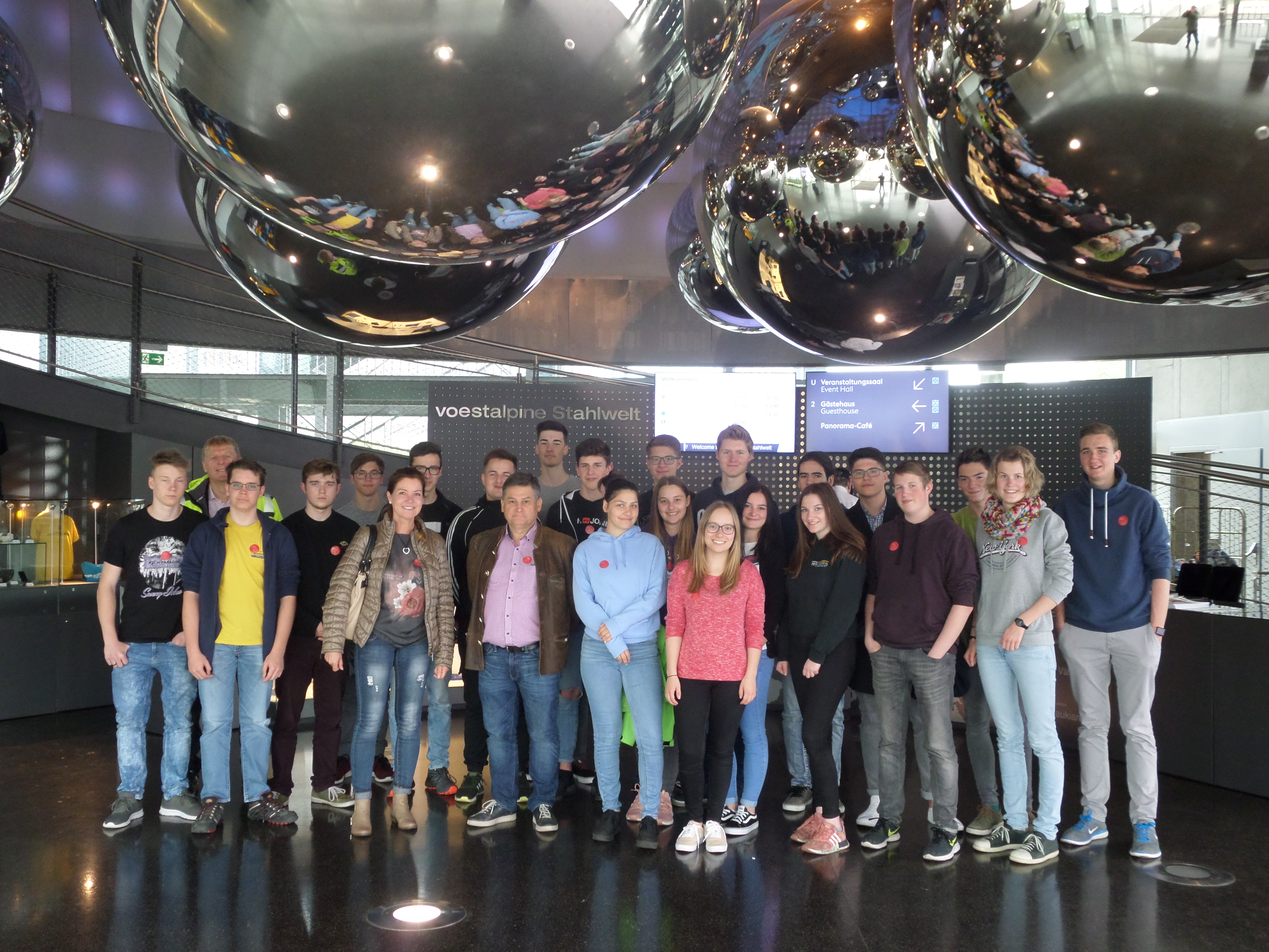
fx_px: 1356
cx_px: 634
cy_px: 476
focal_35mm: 37
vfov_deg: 38.7
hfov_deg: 50.1
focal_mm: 6.7
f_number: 3.7
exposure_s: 1/20
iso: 200
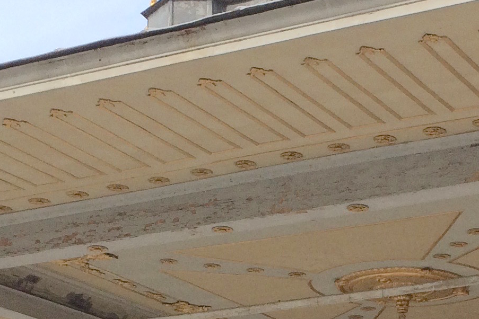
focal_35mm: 109
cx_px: 420
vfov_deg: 12.3
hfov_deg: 18.5
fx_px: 1450
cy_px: 373
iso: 32
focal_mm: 4.15
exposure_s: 1/1520
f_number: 2.2
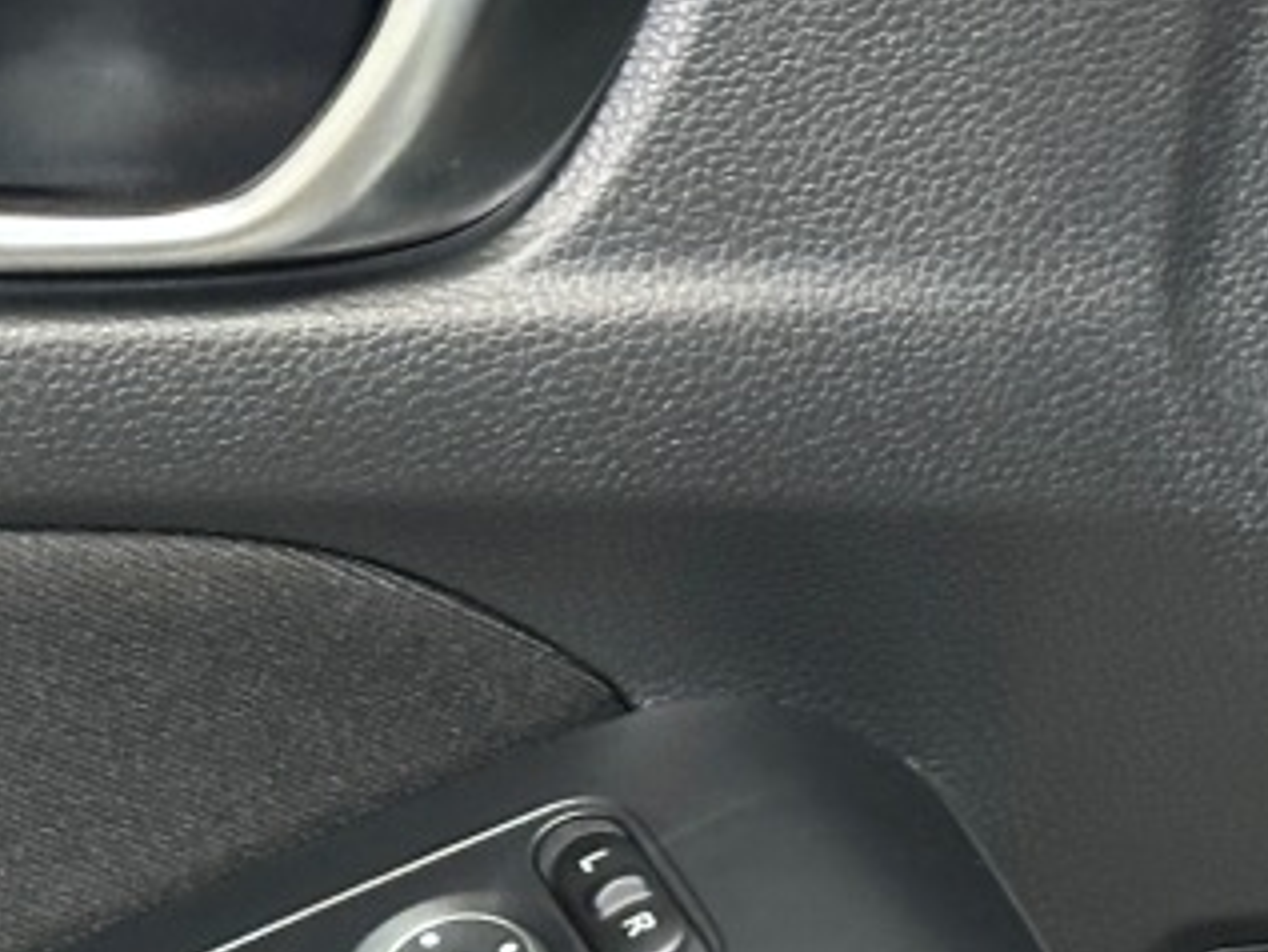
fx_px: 5680
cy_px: 828
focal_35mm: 155
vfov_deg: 9.5
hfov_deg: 12.6
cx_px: 144
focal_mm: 6.86
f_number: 1.78
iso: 640
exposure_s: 1/30
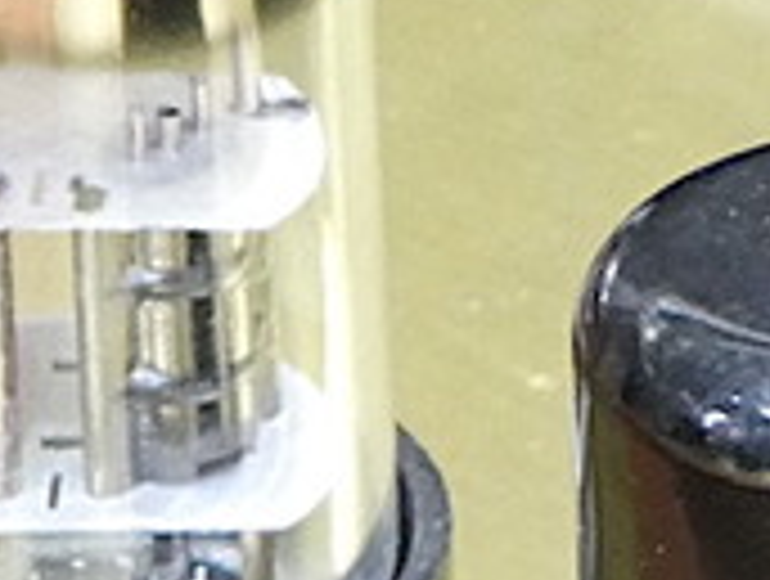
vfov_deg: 1.7
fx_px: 19973
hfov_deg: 2.2
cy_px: 724
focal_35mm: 896
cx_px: 1067
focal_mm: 28.7
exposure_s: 1/2.5
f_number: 8
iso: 400
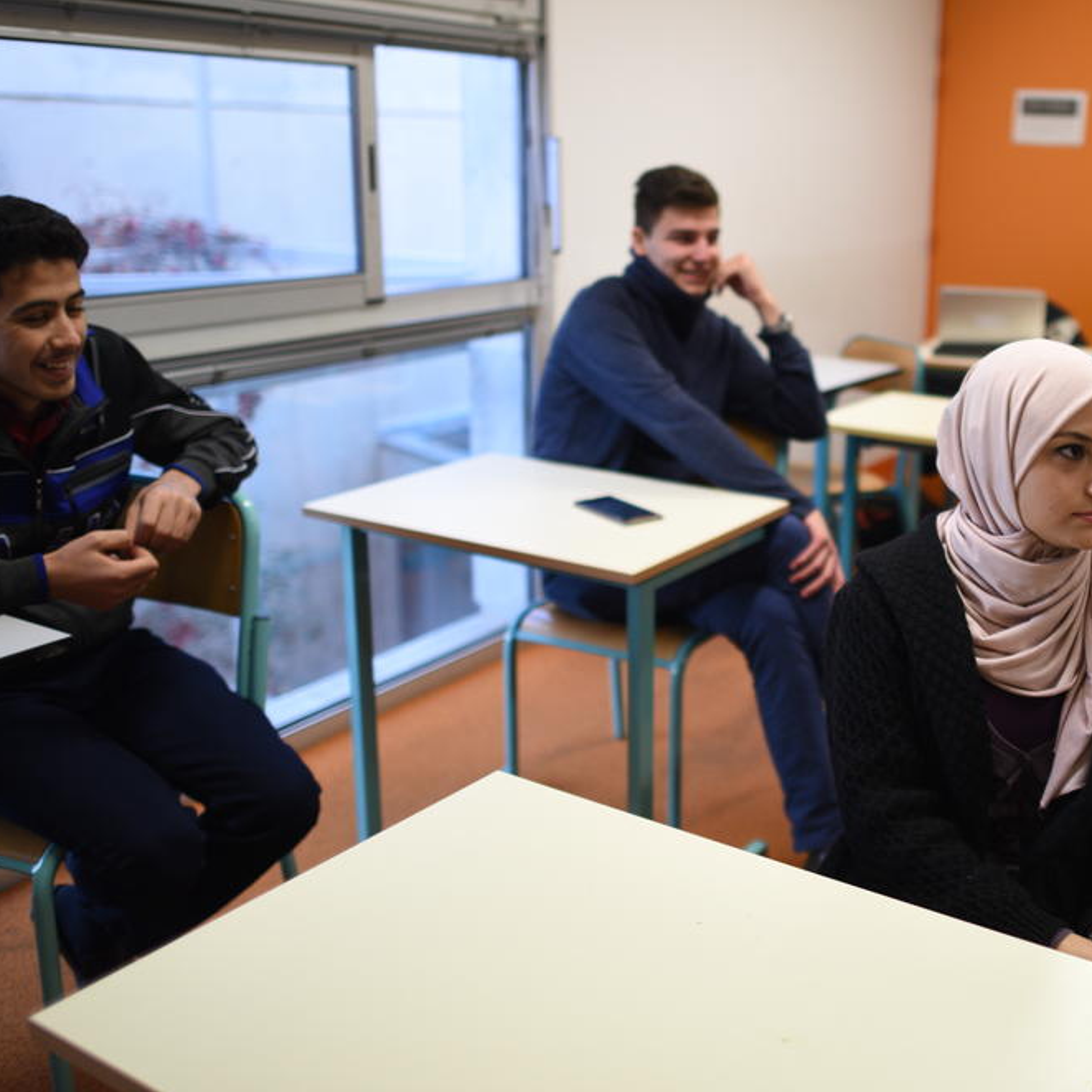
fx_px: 1321
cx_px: 821
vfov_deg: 44.8
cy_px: 474
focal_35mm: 37
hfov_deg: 43.5
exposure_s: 1/125
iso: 320
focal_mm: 24
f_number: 1.6
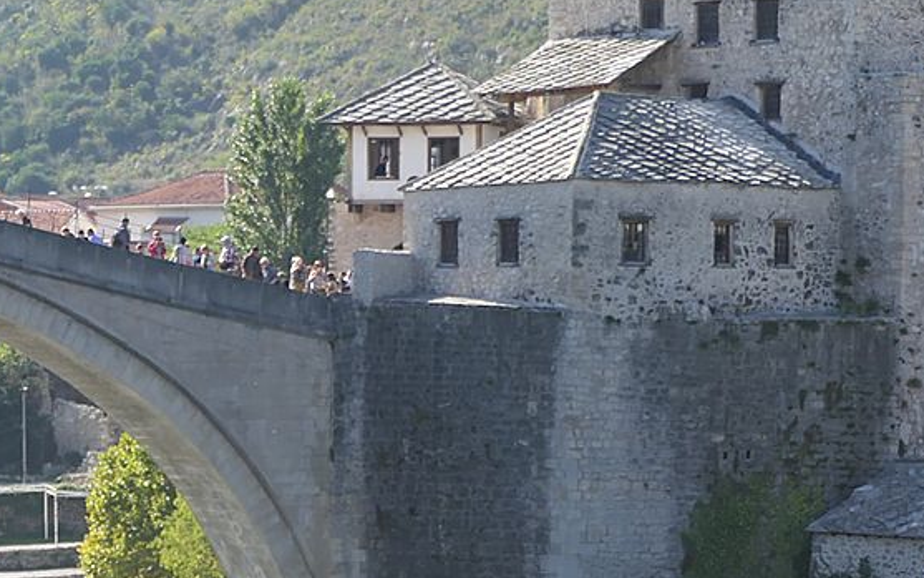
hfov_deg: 13.2
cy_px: 452
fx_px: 3953
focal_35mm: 157
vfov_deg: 8.3
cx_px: 103
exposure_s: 1/500
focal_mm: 19.3
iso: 125
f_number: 4
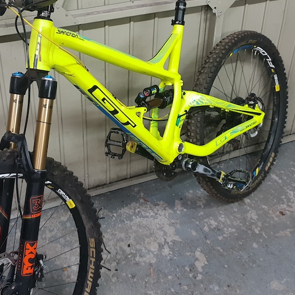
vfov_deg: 47.1
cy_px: 128
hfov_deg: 46.1
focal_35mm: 35
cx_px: 87
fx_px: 337
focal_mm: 4.3
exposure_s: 1/50
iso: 250
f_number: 1.5
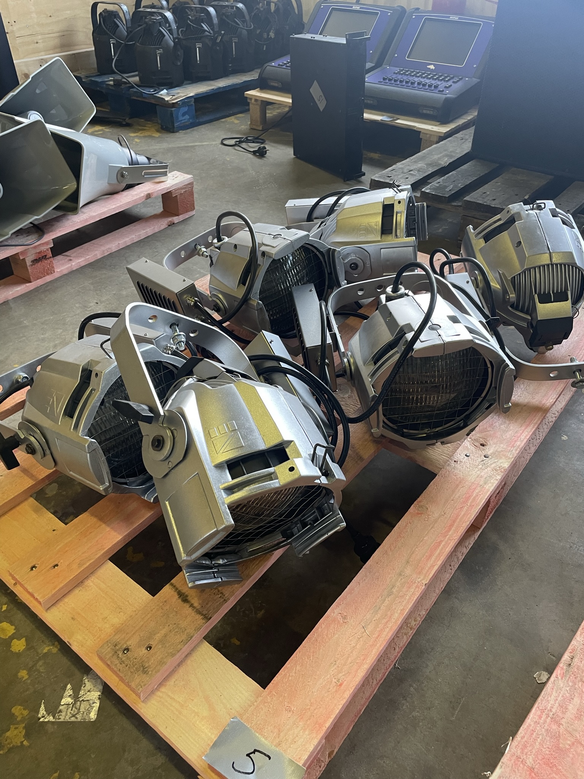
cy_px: 390
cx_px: 292
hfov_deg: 53.1
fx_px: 585
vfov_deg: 67.3
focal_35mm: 26
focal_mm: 4.2
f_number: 1.6
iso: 160
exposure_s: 1/50
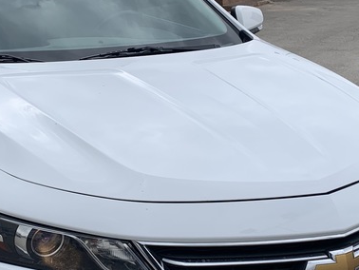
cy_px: 186
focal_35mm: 66
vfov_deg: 22.2
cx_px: 139
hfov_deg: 29.3
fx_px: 685
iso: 25
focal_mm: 4.25
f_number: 1.8
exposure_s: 1/1992
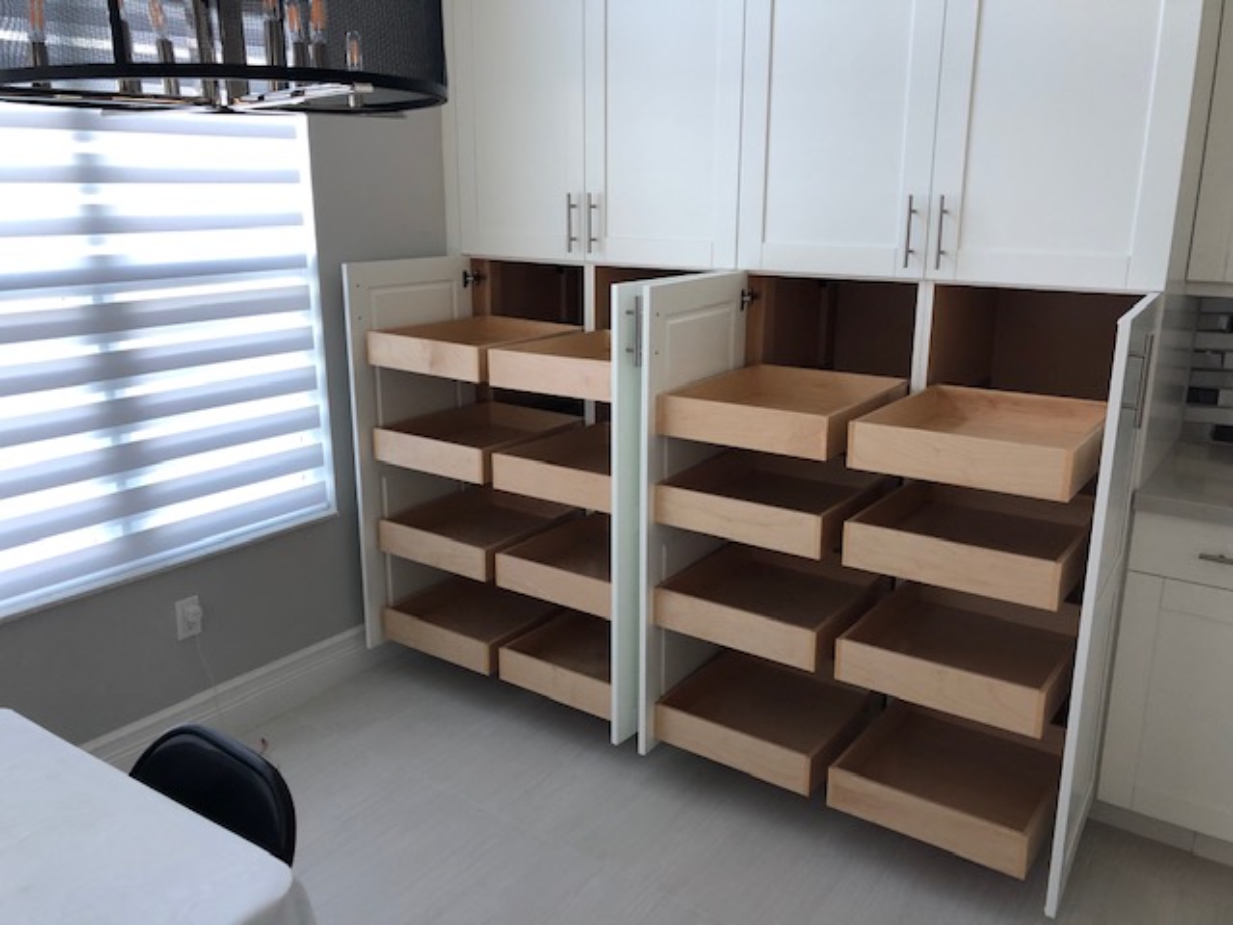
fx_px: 997
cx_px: 616
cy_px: 462
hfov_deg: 63.4
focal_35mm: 28
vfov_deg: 49.7
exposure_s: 1/17
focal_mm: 3.99
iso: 50
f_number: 1.8
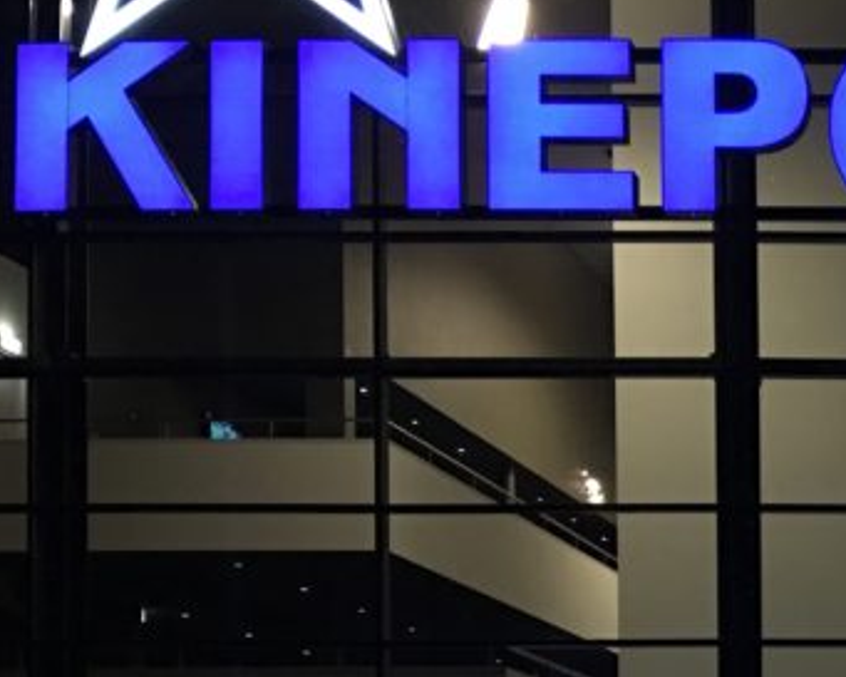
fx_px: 2129
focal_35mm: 85
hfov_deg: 19.7
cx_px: 1250
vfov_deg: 16.8
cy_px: 937
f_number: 2.2
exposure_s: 1/10
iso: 80
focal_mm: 4.15
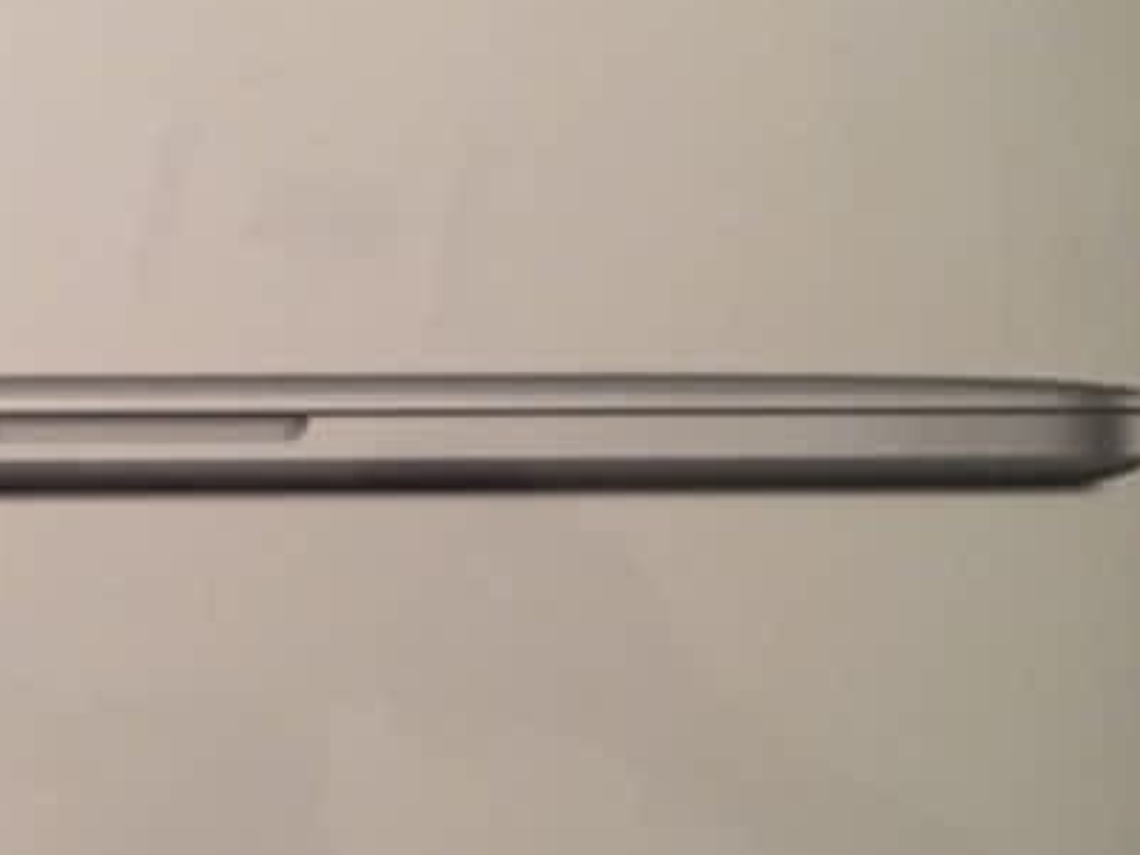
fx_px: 2438
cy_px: 395
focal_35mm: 74
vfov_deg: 19.9
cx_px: 125
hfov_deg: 25.5
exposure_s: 1/10
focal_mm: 4.15
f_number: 2.2
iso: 80
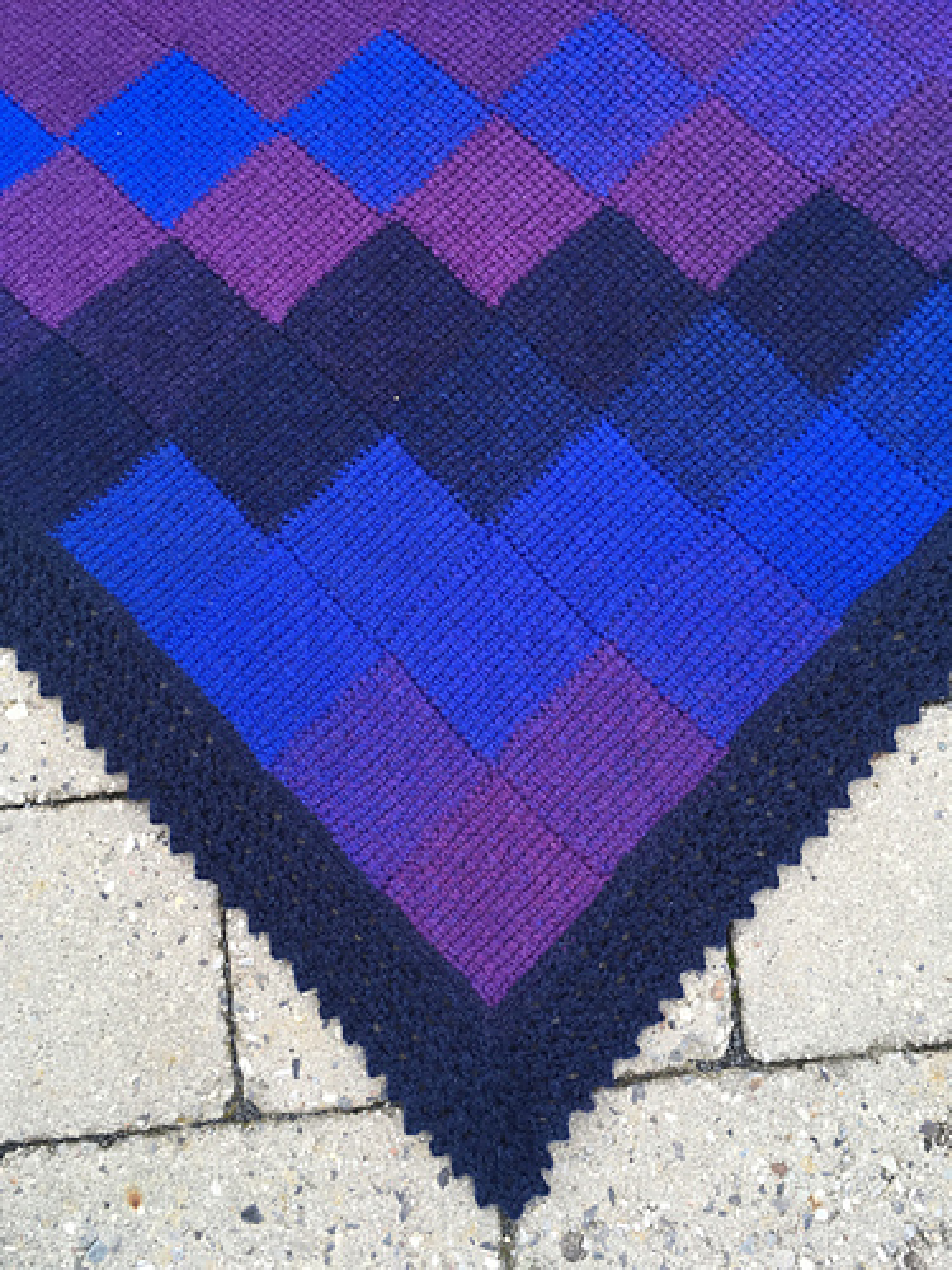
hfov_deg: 48.2
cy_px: 635
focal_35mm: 29
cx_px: 476
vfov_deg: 61.7
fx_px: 1063
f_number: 2.2
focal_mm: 4.15
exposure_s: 1/100
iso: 32
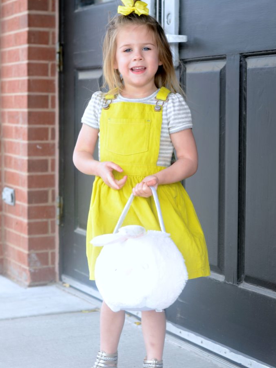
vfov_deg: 23.8
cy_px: 199
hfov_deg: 18.0
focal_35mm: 82
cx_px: 138
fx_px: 872
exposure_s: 1/160
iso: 100
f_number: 3.2
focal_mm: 50
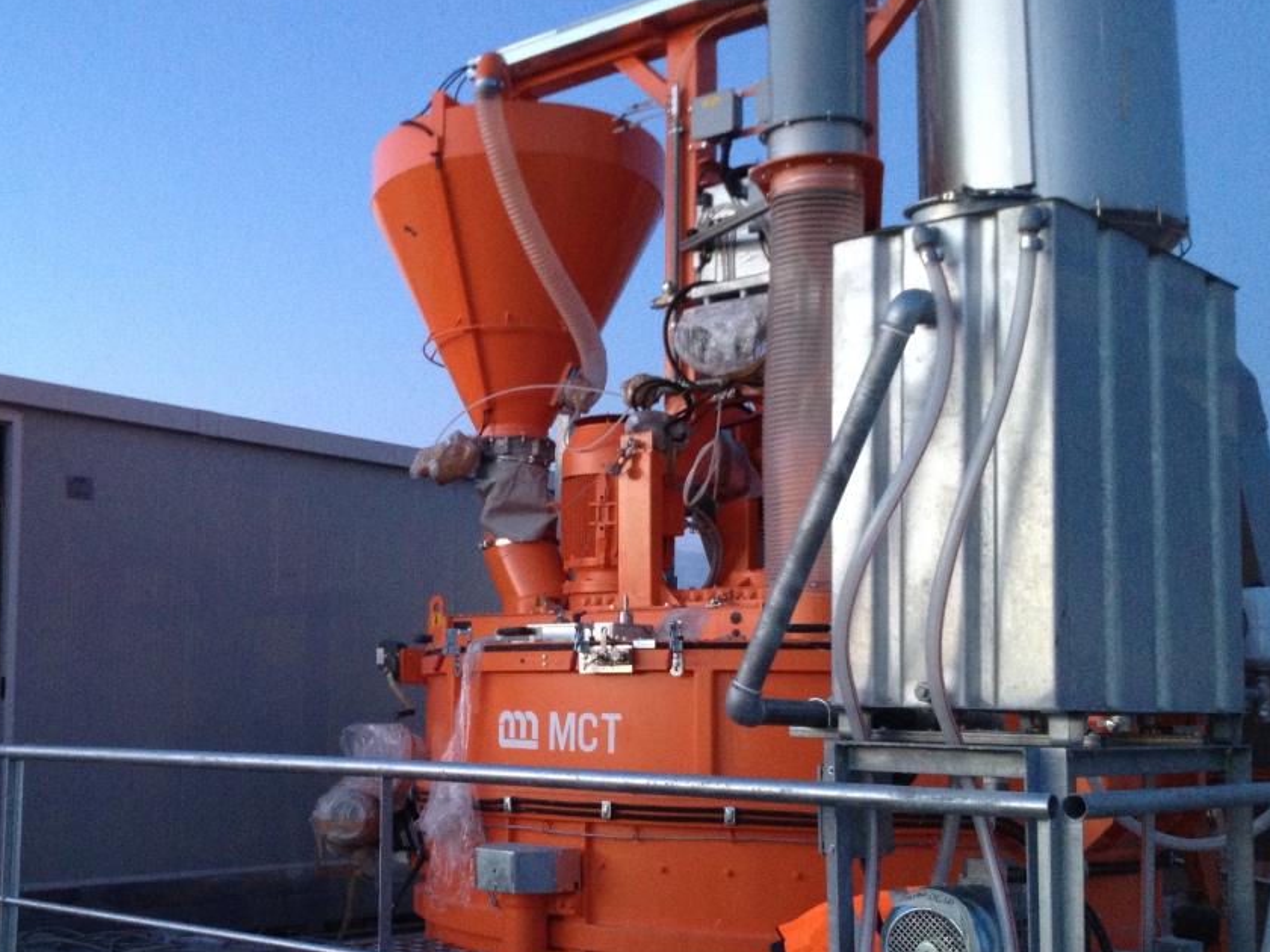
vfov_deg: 29.0
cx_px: 423
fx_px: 1834
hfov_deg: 37.8
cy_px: 583
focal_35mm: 50
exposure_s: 1/20
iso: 250
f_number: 2.4
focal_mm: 4.28
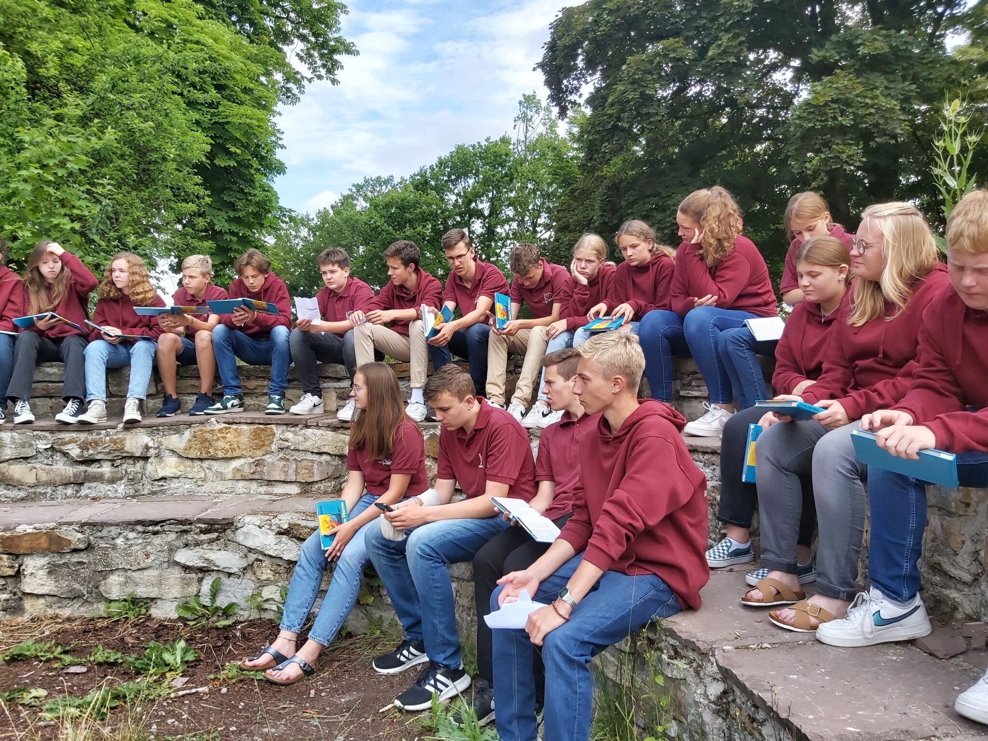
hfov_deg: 67.3
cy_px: 370
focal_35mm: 26
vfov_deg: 53.1
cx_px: 494
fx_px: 742
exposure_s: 1/666
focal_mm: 3.92
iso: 64
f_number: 1.7
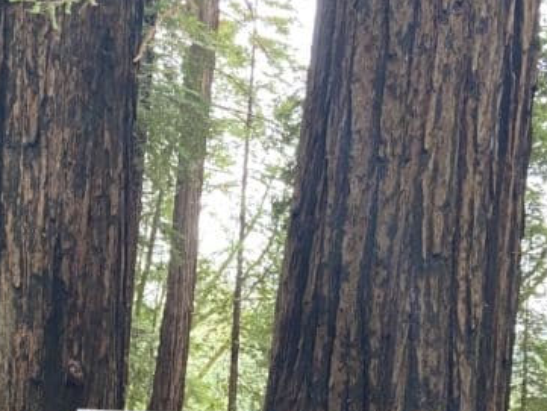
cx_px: 73
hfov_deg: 23.3
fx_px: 1296
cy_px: 475
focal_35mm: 82
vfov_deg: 17.3
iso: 125
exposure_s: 1/74
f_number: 1.8
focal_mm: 4.25
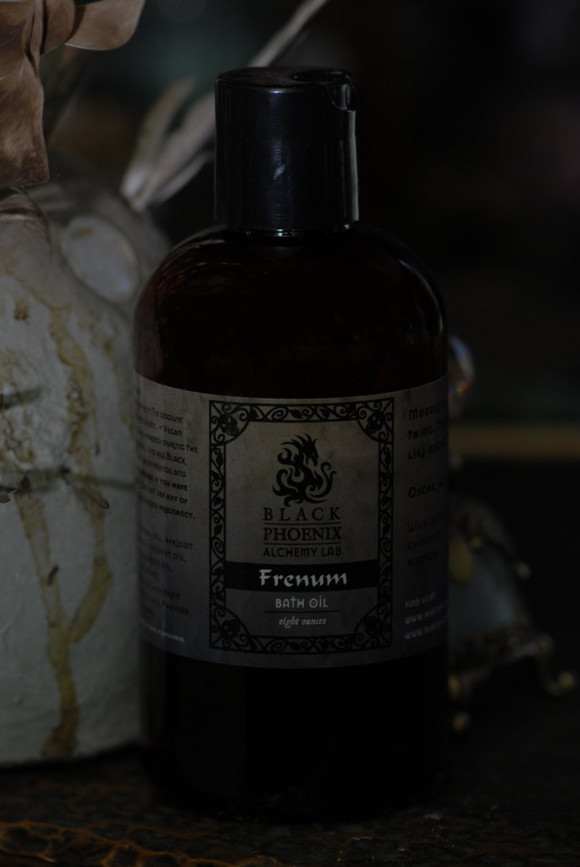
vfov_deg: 13.0
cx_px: 290
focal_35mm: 158
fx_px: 3797
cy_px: 434
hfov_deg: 8.7
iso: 200
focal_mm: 105
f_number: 5
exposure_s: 1/125
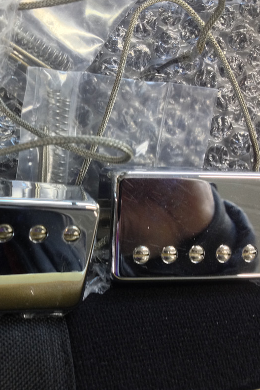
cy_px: 194
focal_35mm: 49
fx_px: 531
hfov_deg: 27.0
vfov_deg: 40.4
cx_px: 55
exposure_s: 1/20
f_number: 2.4
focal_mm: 4.28
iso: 125
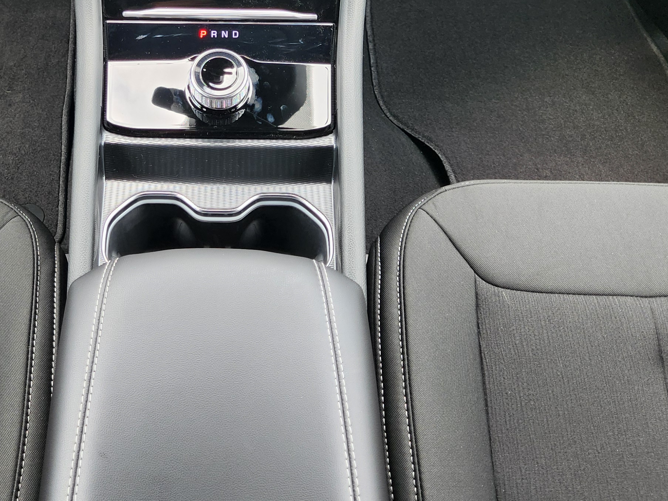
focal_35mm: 51
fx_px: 984
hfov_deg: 37.0
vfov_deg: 27.5
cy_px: 44
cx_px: 213
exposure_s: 1/180
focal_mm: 5.4
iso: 64
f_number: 1.8
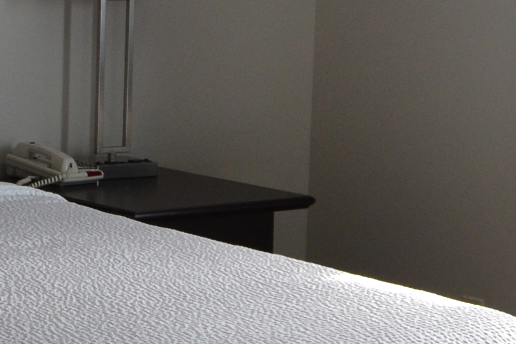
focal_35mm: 143
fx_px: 2050
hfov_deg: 13.7
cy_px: -84
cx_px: -203
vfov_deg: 9.4
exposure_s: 1/125
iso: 400
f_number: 5.6
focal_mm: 18
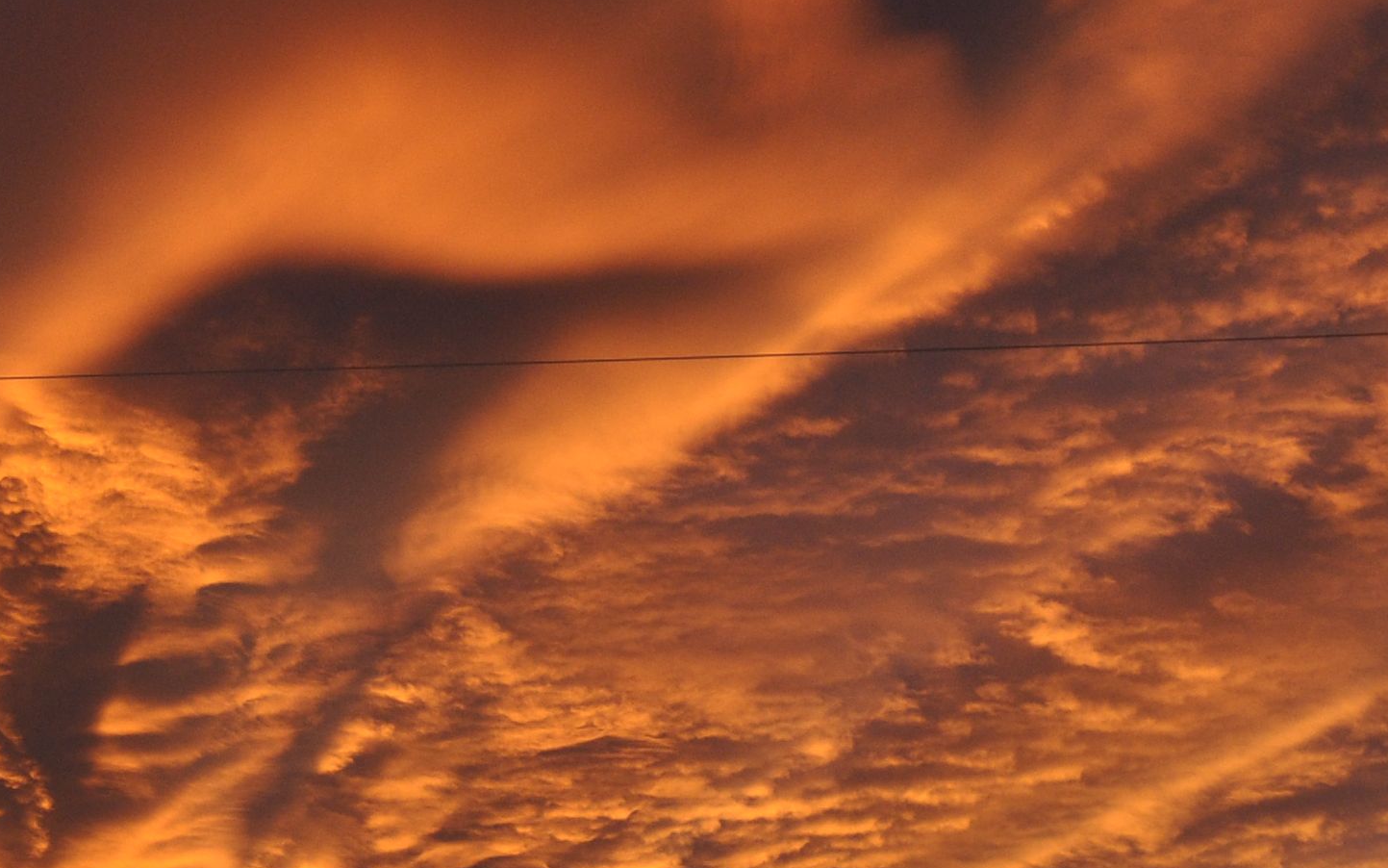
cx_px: -528
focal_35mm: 118
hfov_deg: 16.5
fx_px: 4464
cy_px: 705
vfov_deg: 11.1
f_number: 4
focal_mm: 26
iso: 400
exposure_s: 1/200
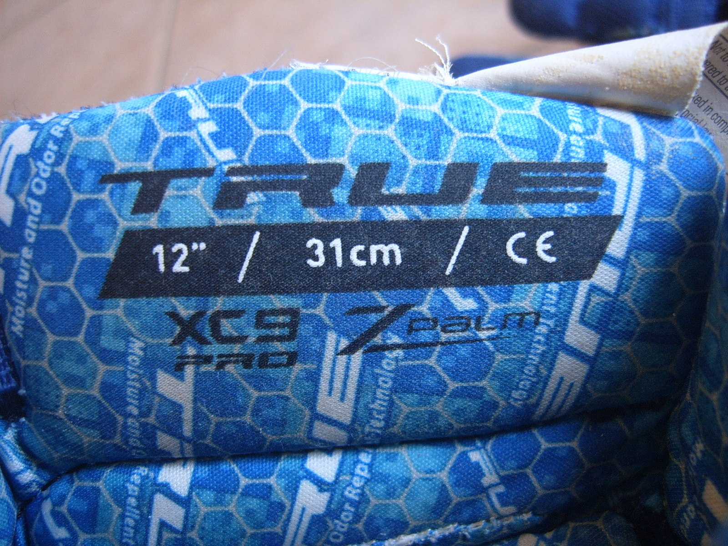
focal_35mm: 35
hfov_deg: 52.6
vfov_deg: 40.7
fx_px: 736
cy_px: 273
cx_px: 364
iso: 100
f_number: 2.8
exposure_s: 1/15
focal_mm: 5.8
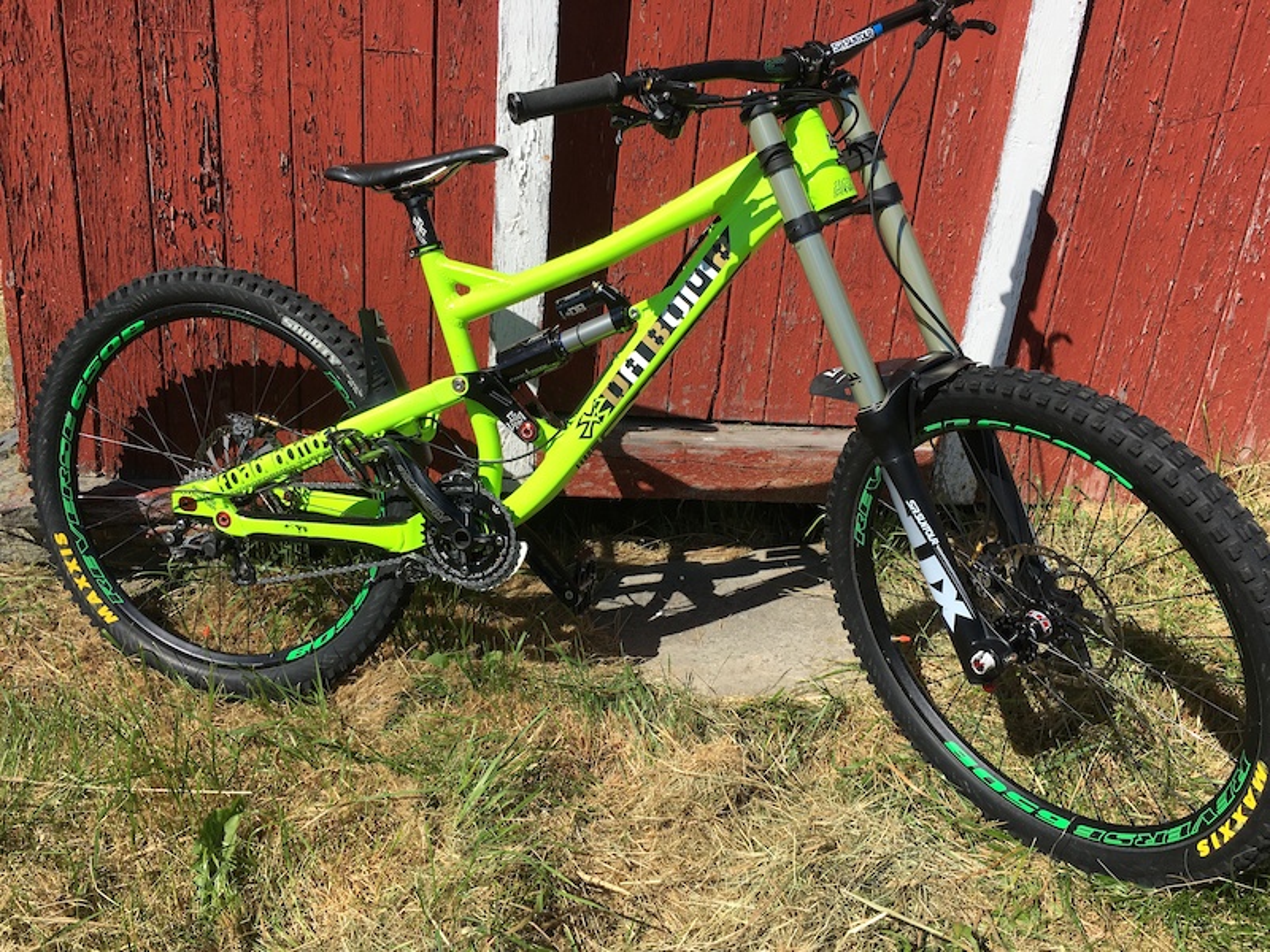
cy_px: 476
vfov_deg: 48.2
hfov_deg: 61.7
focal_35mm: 29
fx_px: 1064
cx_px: 635
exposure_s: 1/2024
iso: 25
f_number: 2.2
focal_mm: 4.15
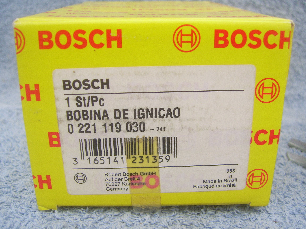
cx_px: 153
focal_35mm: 38
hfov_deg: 49.0
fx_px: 336
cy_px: 114
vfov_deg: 37.7
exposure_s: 1/100
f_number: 3.2
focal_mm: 7.8
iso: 50
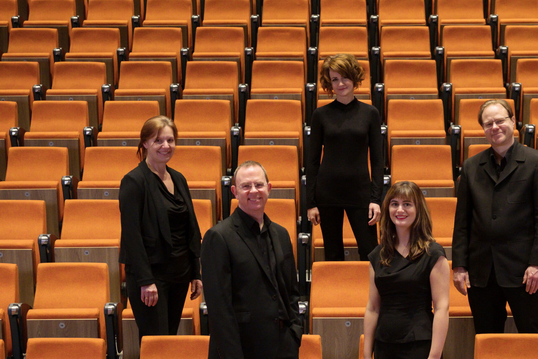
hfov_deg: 18.6
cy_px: 216
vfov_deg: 12.5
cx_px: 333
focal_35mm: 110
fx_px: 1644
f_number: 4
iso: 1600
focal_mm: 50
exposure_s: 1/125
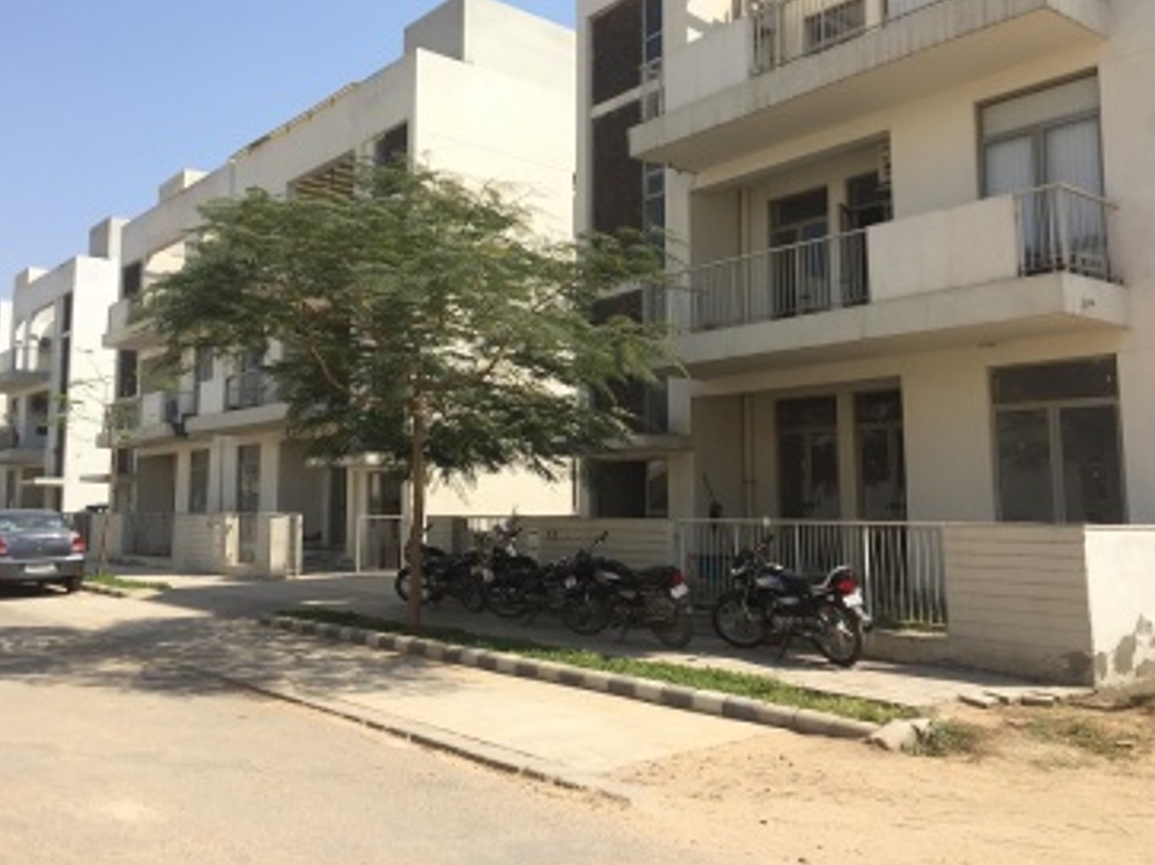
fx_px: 1067
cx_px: 538
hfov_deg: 56.8
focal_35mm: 32
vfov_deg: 44.1
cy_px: 398
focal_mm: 4.15
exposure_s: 1/1883
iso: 32
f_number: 2.2
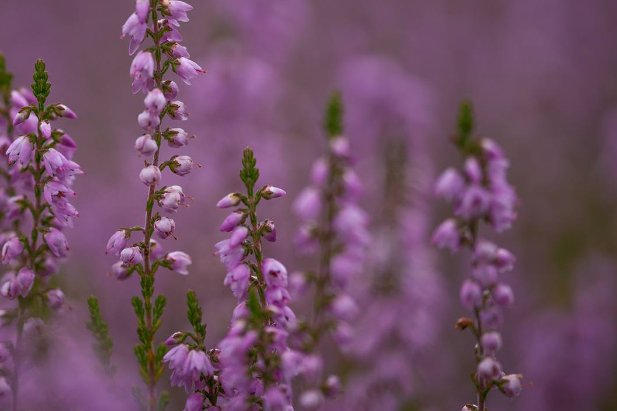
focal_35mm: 284
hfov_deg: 7.3
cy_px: 169
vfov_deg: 4.8
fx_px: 4867
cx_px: 213
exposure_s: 1/2000
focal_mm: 200
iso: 640
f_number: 4
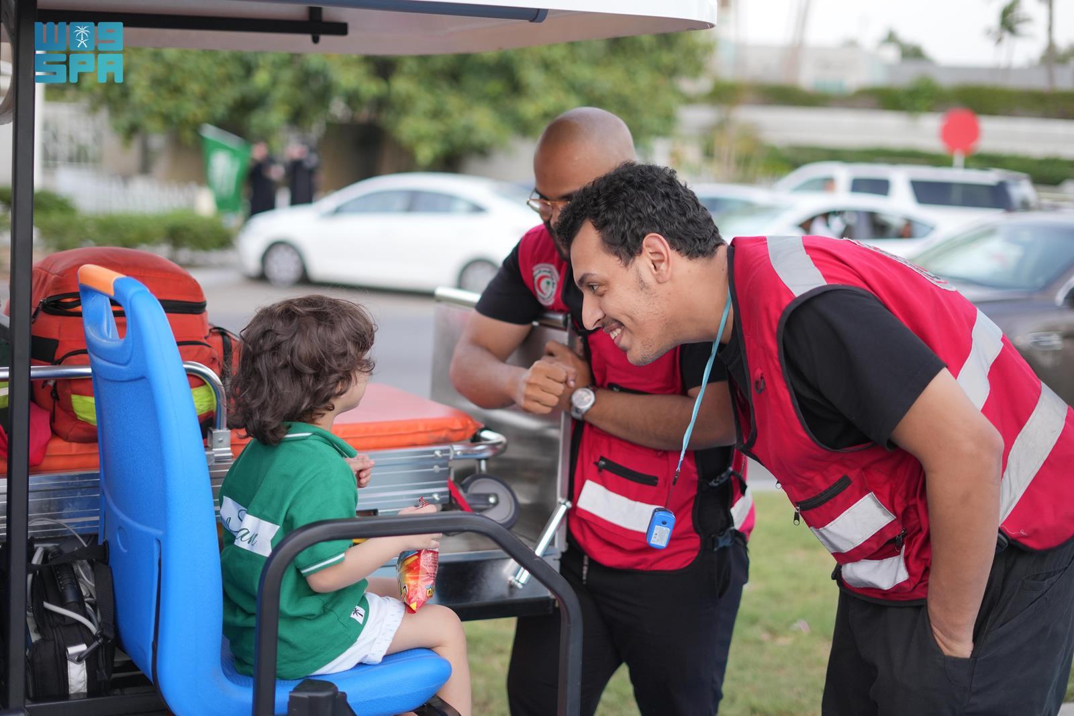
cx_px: 537
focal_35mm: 50
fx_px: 1491
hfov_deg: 39.6
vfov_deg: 27.0
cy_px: 358
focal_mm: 50
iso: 800
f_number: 1.8
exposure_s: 1/250
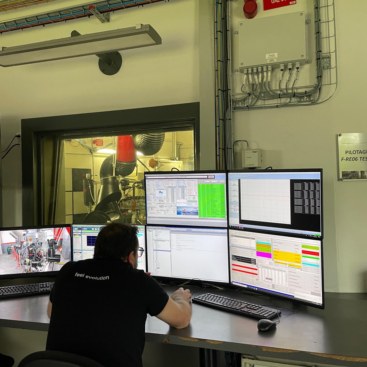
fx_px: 372
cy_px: 182
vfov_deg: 52.5
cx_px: 143
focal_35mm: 31
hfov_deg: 52.1
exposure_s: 1/50
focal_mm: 4.2
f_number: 1.6
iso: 100
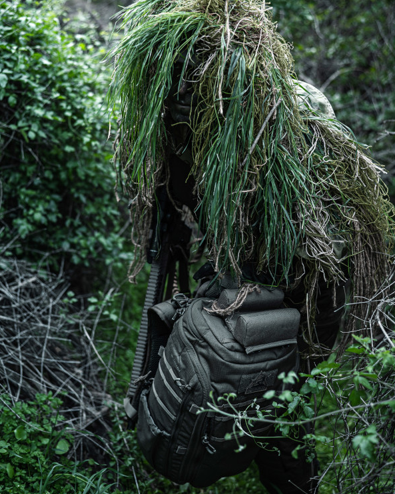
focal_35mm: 57
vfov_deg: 32.9
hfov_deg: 26.7
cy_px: 204
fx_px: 833
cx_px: 197
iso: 320
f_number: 2.5
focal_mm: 50
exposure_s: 1/200
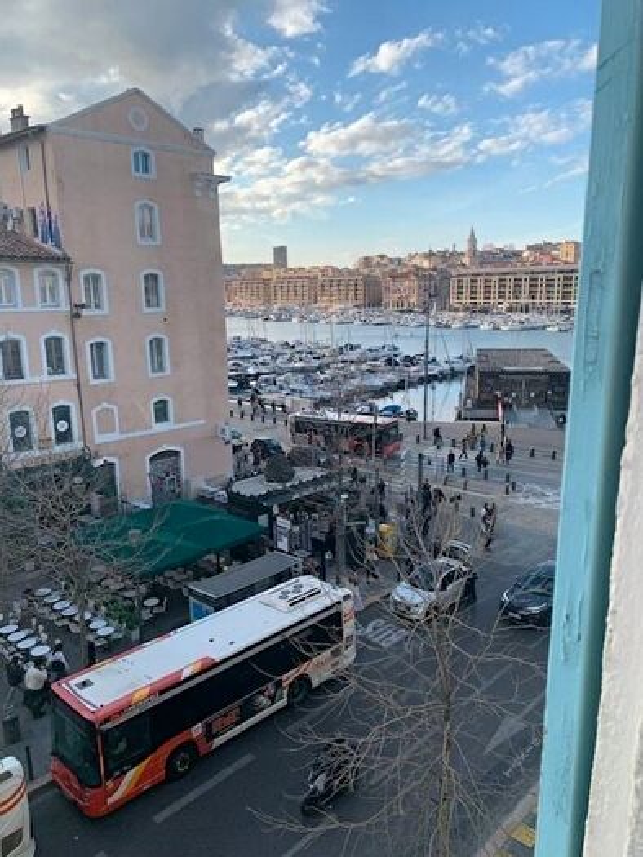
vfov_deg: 67.3
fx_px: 644
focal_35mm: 26
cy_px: 428
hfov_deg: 53.1
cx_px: 322
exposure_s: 1/1065
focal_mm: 4.25
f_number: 1.8
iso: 25
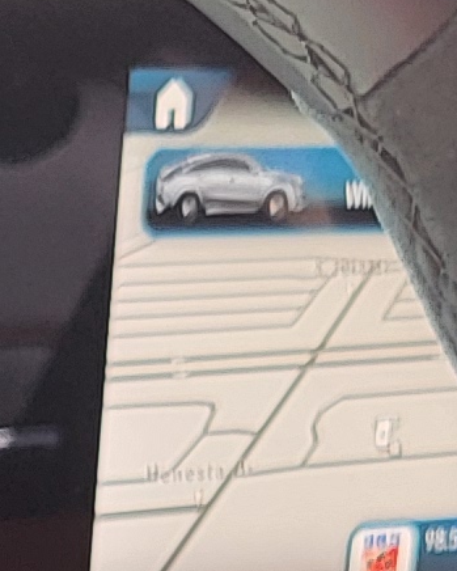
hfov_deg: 6.6
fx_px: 3938
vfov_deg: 7.4
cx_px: -88
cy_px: 1644
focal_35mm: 233
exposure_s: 1/120
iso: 50
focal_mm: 5.4
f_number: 1.8
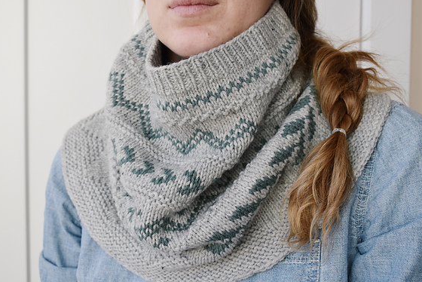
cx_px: 201
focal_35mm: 48
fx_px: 563
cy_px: 142
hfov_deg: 41.1
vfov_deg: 28.1
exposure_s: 1/160
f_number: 5.6
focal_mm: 28
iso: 200
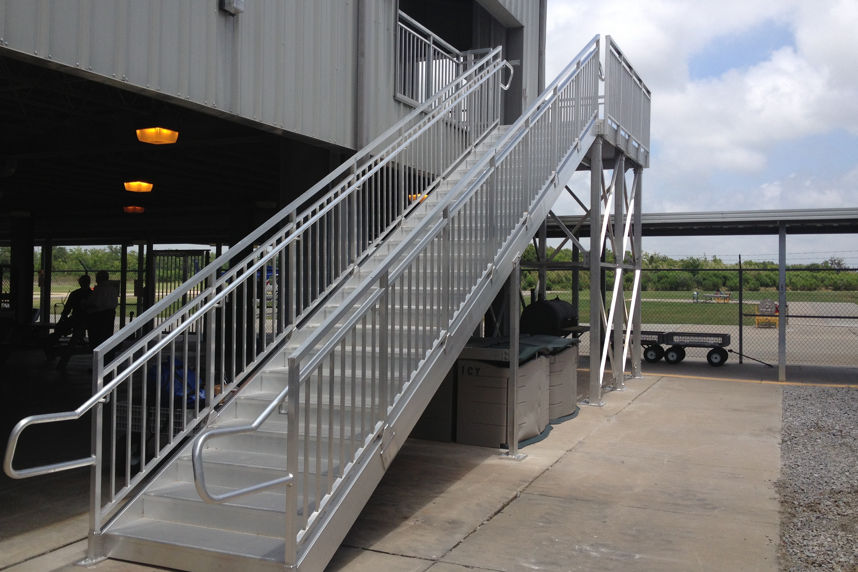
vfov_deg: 35.9
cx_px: 430
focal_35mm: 37
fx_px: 882
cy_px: 259
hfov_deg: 51.9
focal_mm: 4.28
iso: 50
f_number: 2.4
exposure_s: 1/2208
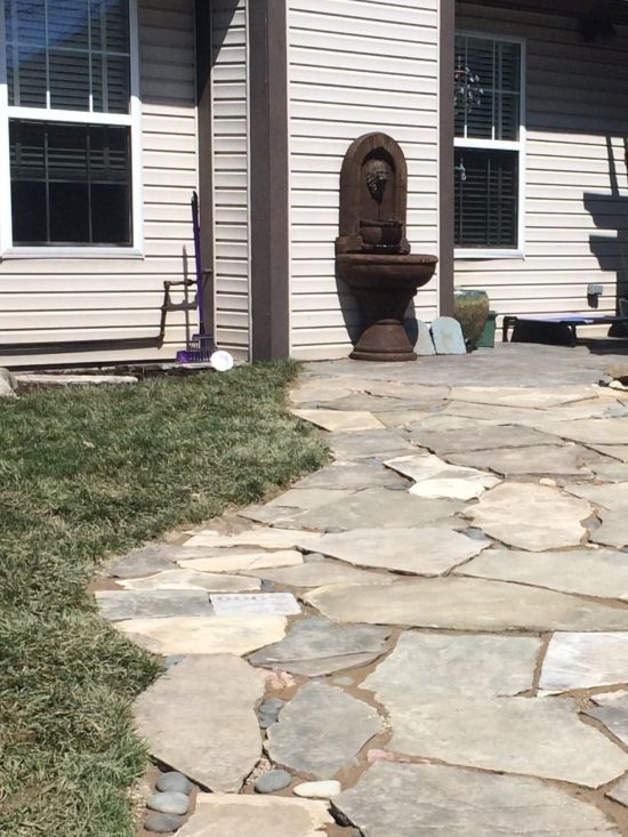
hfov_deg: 18.0
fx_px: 1959
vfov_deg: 24.1
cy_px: 521
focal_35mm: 81
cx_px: 530
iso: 32
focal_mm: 4.15
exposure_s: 1/3165
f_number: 2.2
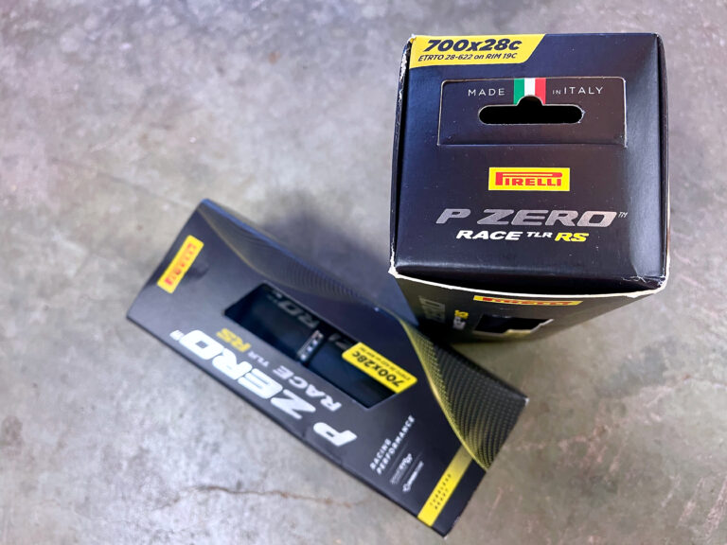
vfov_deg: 54.9
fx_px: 525
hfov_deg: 69.4
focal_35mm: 25
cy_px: 272
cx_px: 364
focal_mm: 5.1
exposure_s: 1/60
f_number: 1.6
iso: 250
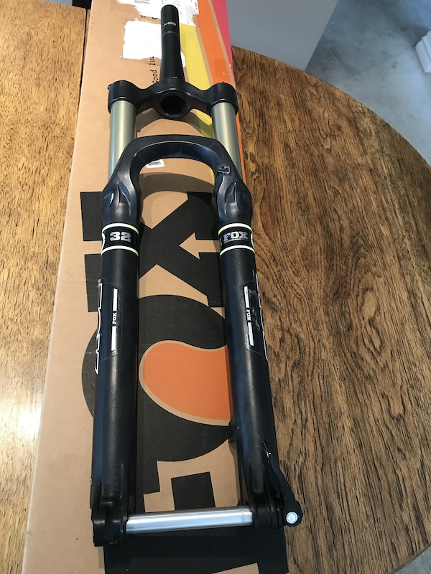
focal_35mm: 28
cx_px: 216
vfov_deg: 63.4
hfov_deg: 49.7
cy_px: 287
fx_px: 465
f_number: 1.8
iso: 50
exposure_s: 1/15
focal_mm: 3.99
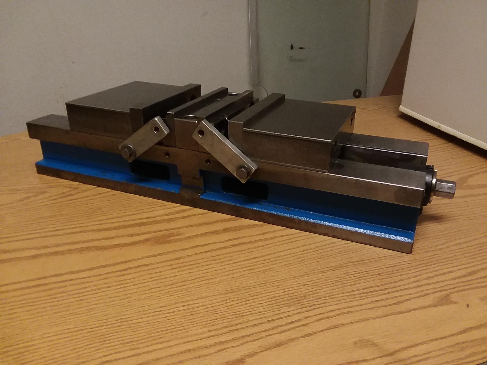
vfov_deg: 48.2
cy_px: 182
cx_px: 244
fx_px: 408
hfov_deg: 61.7
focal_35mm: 29
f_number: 1.9
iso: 160
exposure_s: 1/30
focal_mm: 2.47
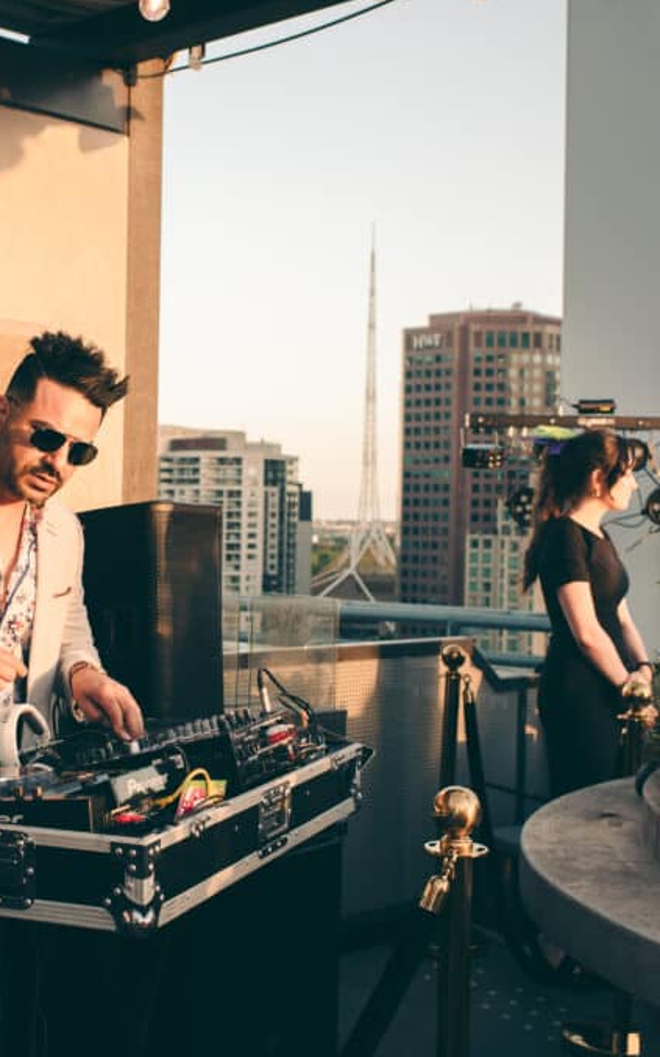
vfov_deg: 37.5
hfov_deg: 23.7
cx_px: 161
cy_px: 531
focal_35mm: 54
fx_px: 1554
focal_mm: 35
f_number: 5
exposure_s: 1/160
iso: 250
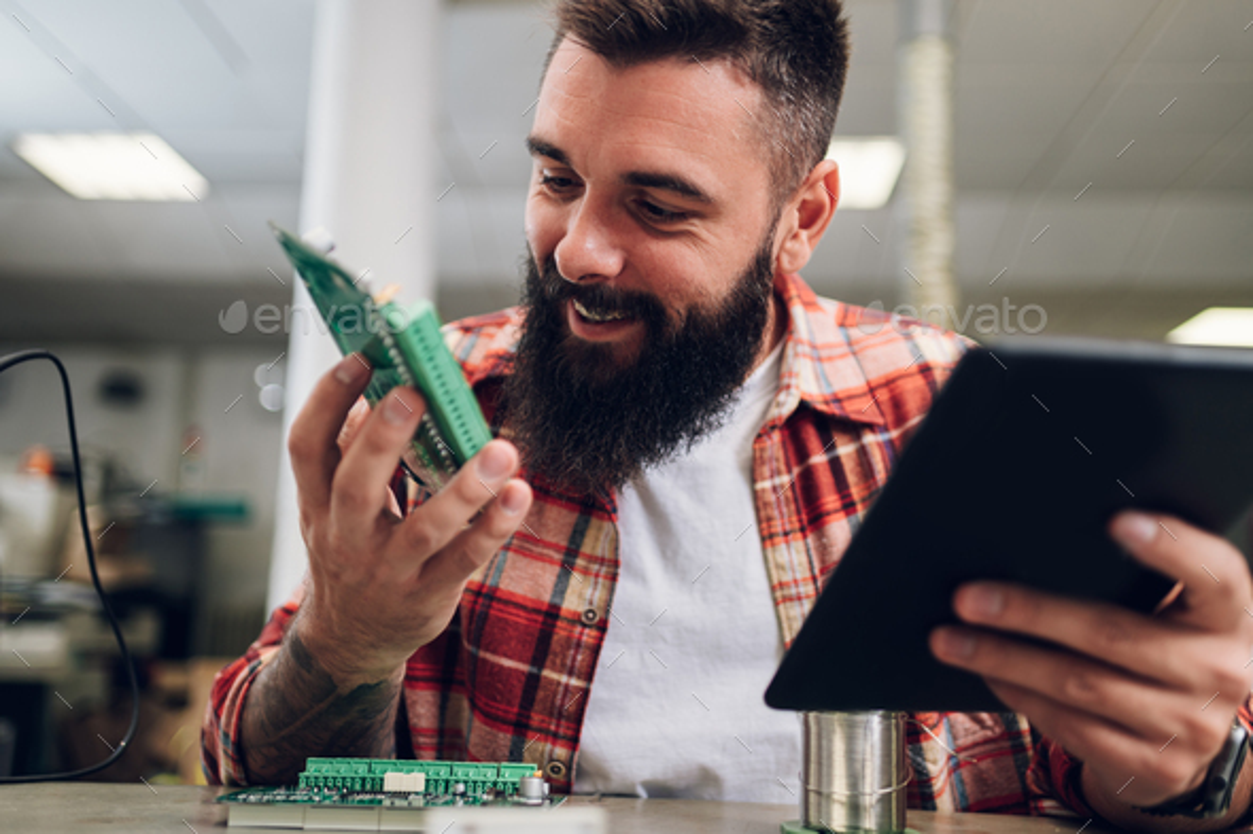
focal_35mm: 35
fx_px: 1218
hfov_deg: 54.4
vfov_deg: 37.8
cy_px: 417
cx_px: 626
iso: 100
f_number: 1.8
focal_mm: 35
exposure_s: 1/200
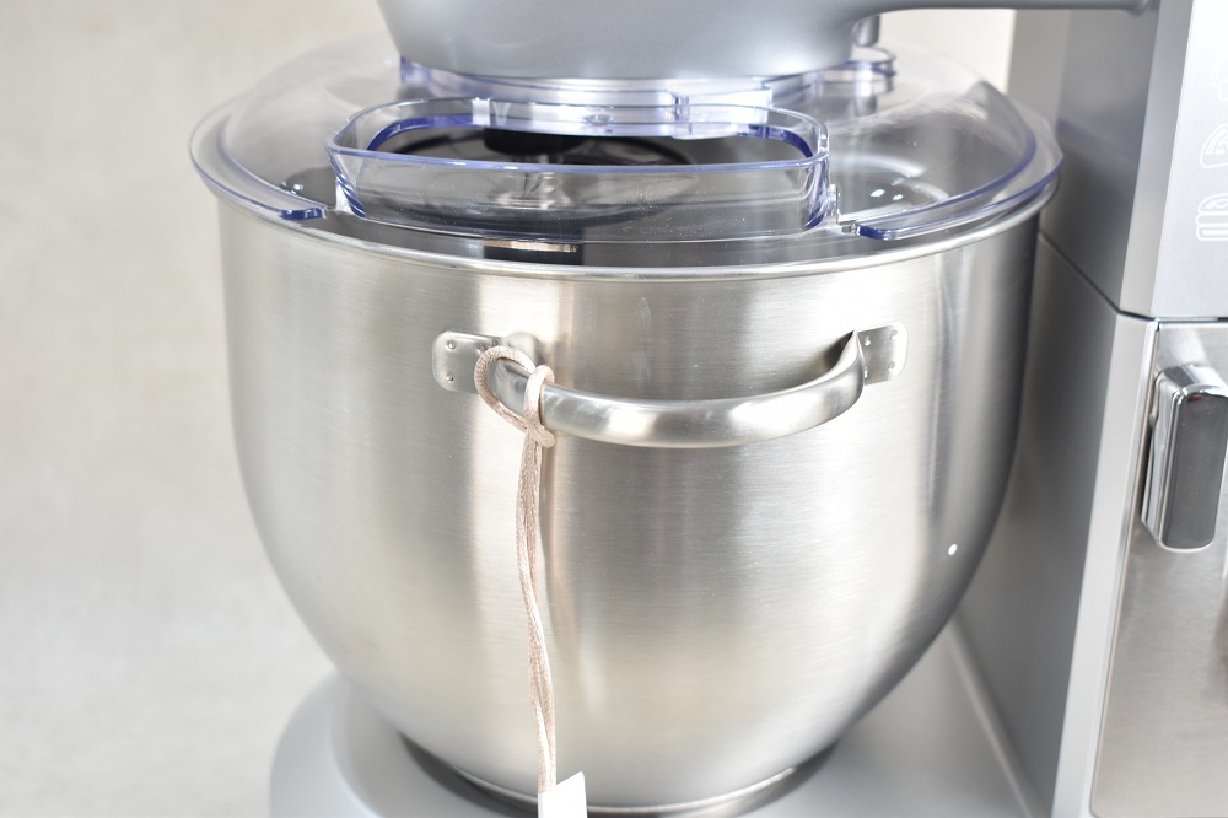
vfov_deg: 25.0
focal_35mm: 54
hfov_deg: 36.9
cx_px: 614
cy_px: 409
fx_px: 1841
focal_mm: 36
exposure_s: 1/20
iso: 400
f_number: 5
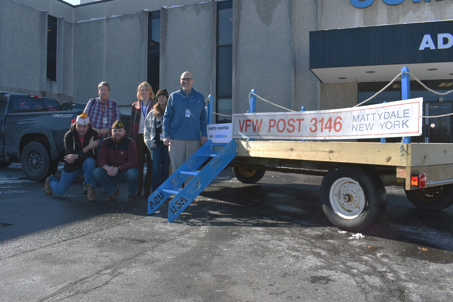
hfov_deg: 61.9
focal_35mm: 30
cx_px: 226
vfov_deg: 43.6
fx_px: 377
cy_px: 151
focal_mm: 20
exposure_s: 1/200
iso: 100
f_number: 9
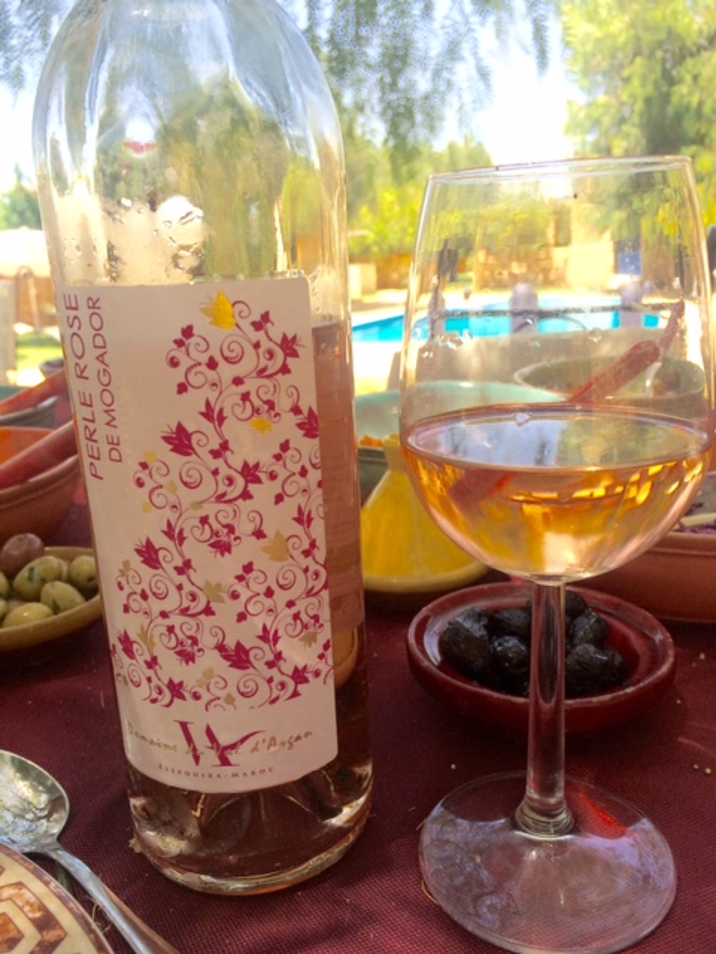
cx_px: 358
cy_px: 477
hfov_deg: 48.2
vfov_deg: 61.7
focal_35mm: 29
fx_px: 800
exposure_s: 1/578
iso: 32
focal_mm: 4.15
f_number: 2.2
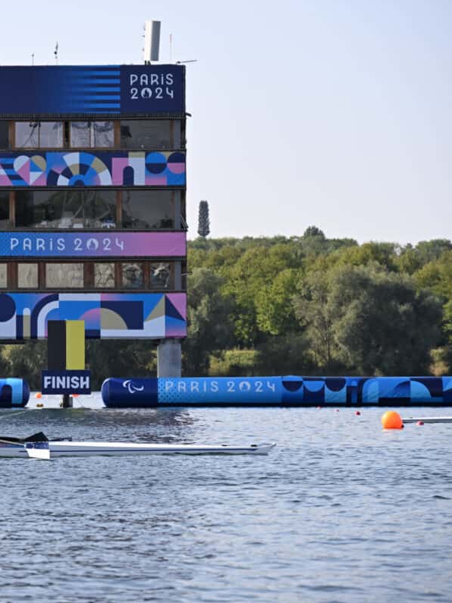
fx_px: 3413
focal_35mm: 196
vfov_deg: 10.1
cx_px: 54
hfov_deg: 7.6
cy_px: 302
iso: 500
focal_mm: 135
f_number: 6.3
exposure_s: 1/1600
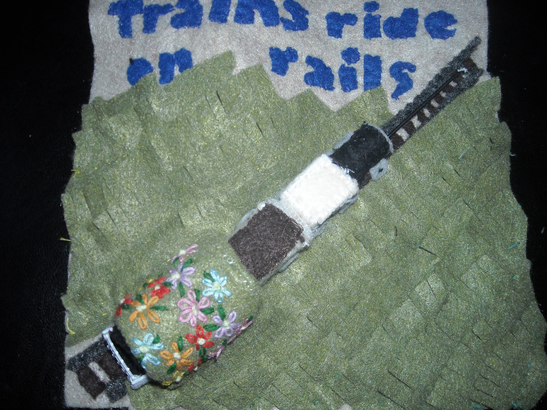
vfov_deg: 40.7
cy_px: 205
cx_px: 274
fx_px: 553
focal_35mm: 35
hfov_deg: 52.6
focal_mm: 5.7
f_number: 2.8
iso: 200
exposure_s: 1/60
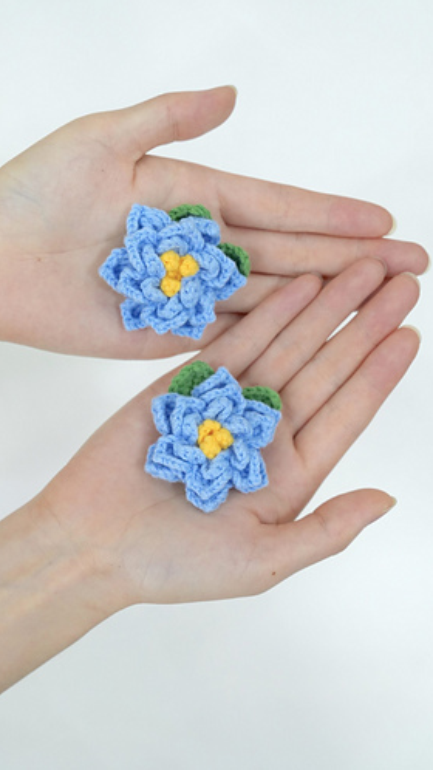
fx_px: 1246
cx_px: 203
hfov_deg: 19.7
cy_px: 385
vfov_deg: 34.4
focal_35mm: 61
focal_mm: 58
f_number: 5
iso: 4000
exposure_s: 1/200
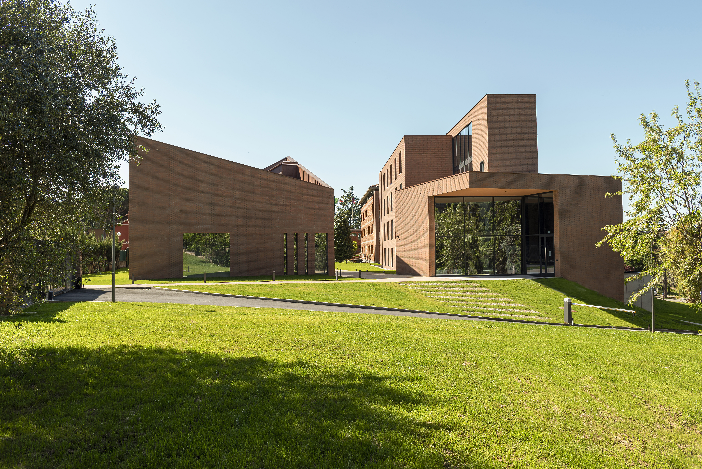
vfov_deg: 42.4
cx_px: 351
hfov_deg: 60.3
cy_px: 234
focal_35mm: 31
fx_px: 605
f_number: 9
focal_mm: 31
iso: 100
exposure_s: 1/125
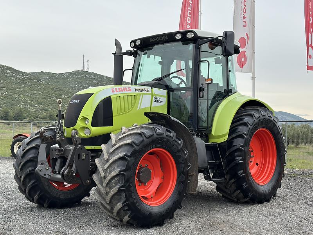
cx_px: 156
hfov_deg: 39.7
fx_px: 434
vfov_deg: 30.3
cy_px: 118
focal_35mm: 48
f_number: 1.78
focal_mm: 6.86
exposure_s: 1/1695
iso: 80
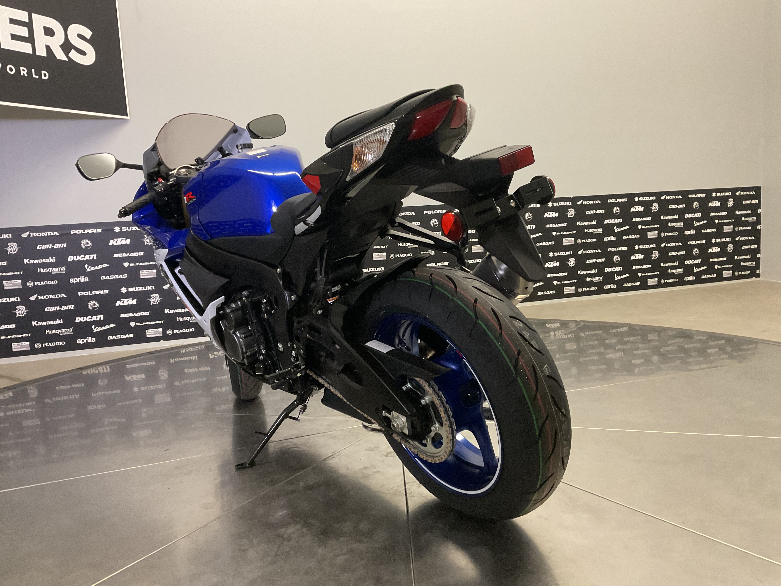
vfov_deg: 48.2
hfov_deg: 61.7
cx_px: 390
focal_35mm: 29
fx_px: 654
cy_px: 293
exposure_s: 1/60
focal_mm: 3
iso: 200
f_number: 1.8
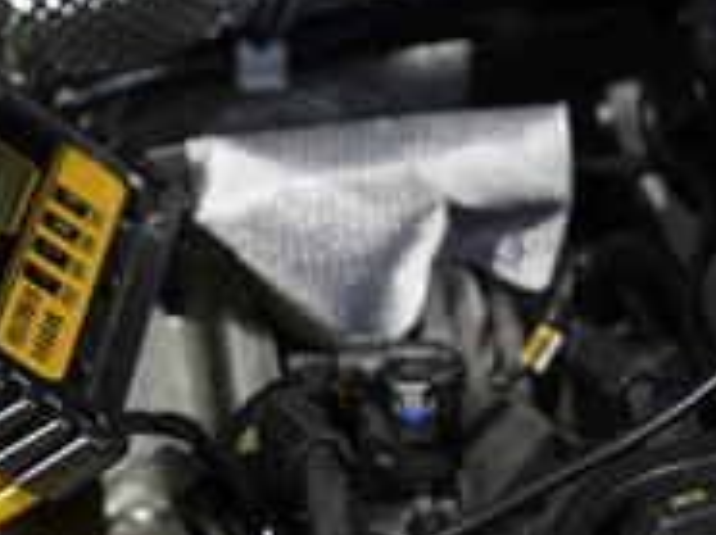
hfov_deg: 10.7
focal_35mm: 181
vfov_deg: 8.1
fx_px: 3739
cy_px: 629
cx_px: 885
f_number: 4
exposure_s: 1/40
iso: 400
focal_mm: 50
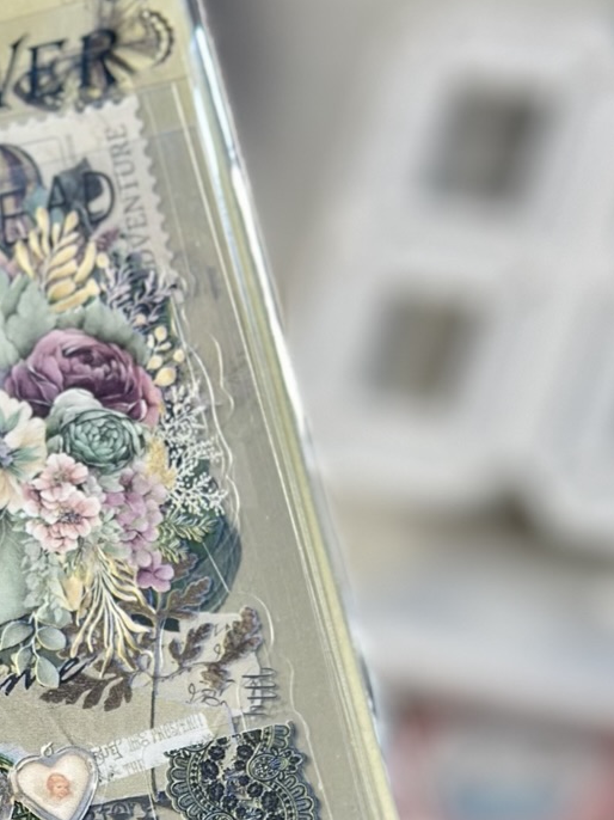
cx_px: -61
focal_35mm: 140
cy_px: 925
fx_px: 3313
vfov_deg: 13.8
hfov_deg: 10.5
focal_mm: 6.86
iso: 100
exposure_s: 1/100
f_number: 1.78
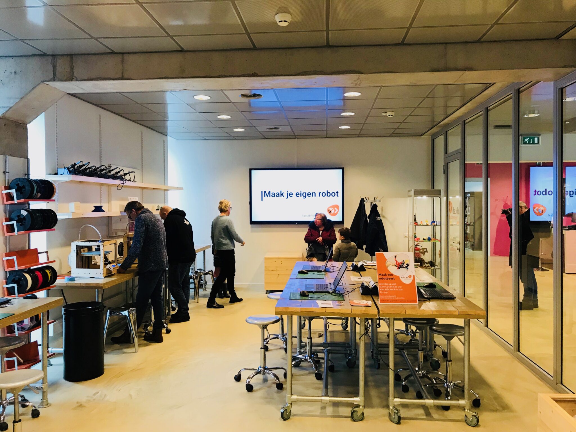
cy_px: 216
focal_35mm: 28
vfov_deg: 49.7
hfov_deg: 63.4
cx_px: 288
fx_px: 466
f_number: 1.8
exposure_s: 1/25
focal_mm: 3.99
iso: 40
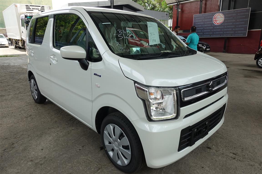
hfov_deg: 73.7
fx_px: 175
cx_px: 131
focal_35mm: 24
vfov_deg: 53.1
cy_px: 87
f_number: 5.6
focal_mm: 8.8
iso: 125
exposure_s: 1/125
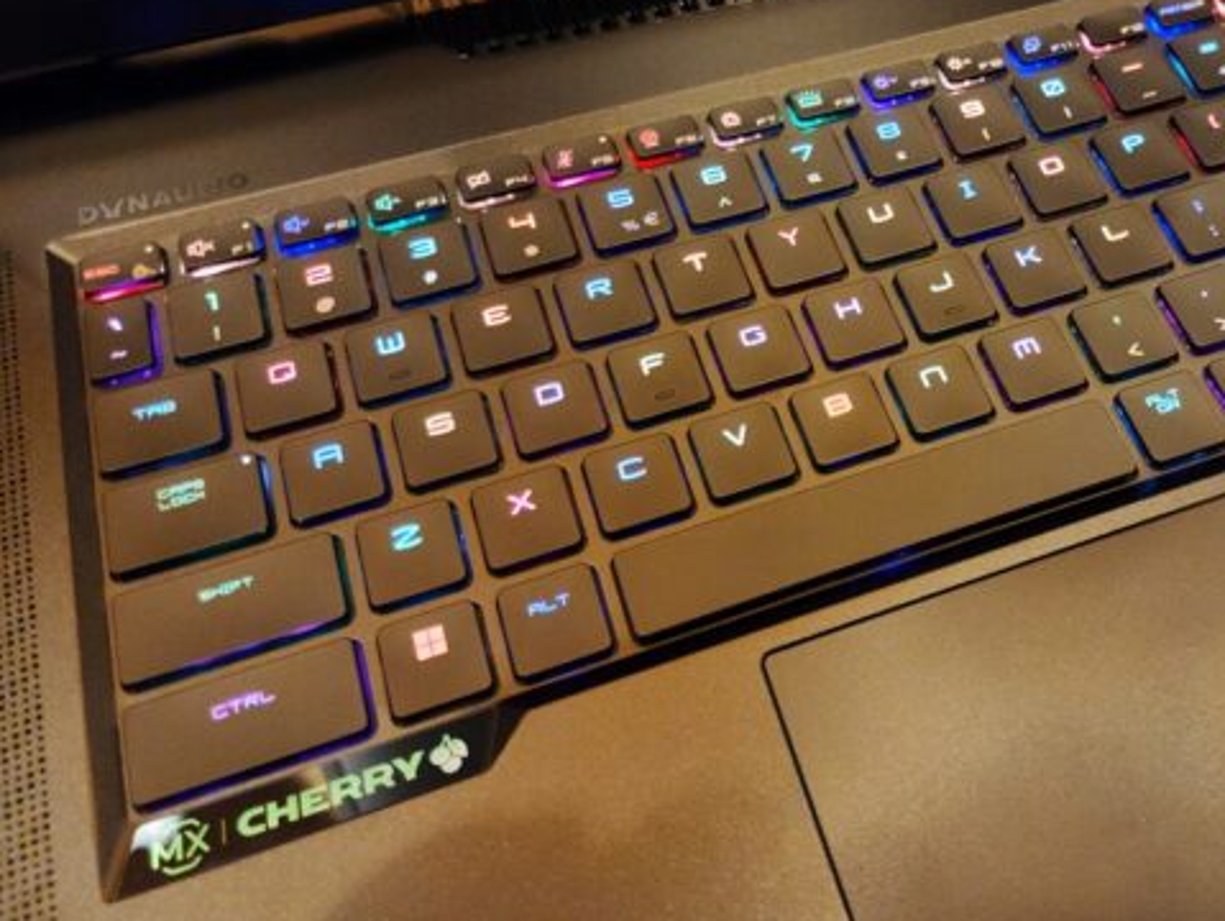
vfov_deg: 39.3
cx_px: 877
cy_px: 313
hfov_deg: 49.8
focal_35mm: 36
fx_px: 1275
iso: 320
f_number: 1.8
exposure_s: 1/40
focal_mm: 6.4
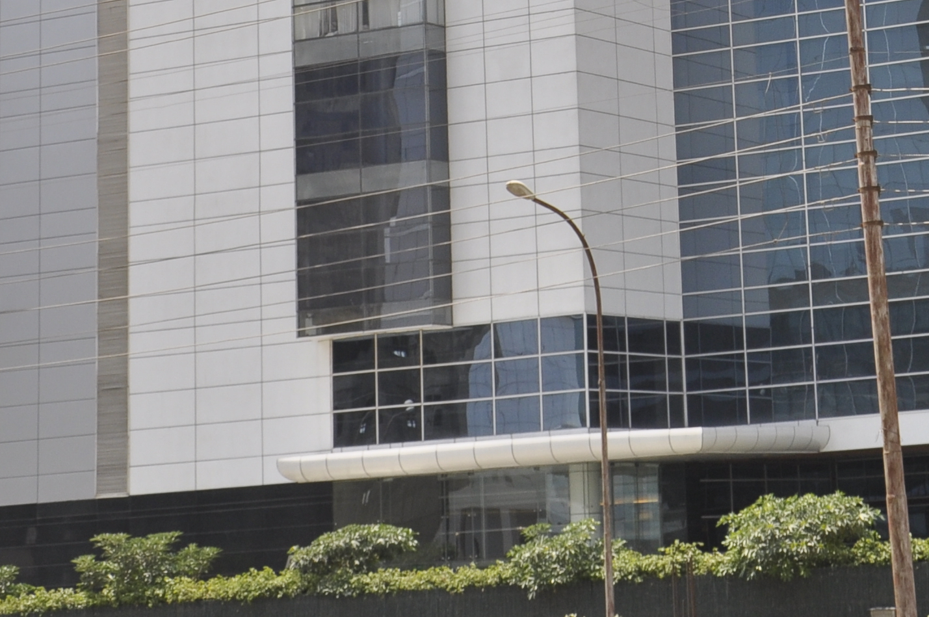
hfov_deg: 17.2
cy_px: -183
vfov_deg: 11.4
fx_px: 3015
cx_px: 906
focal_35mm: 117
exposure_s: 1/640
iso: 200
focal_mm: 26
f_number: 5.6
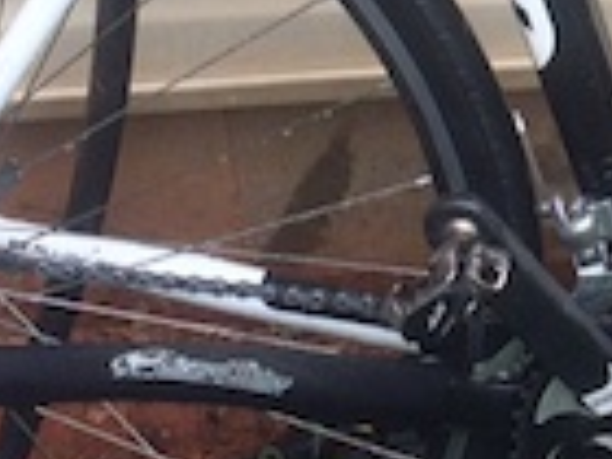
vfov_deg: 8.8
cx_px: 962
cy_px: -166
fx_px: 2935
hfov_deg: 11.3
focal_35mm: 166
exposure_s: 1/394
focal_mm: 4.15
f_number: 2.2
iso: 32
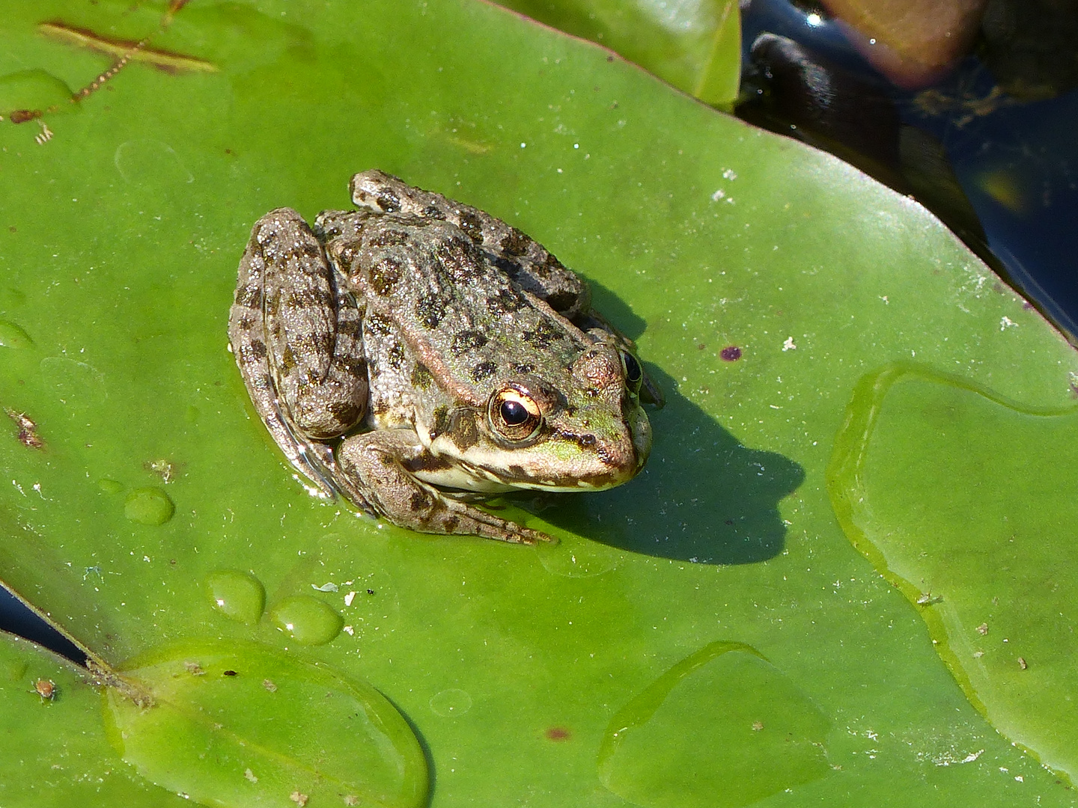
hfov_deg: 1.7
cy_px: 404
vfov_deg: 1.2
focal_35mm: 1200
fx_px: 37370
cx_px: 539
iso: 100
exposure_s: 1/500
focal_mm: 108
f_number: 4
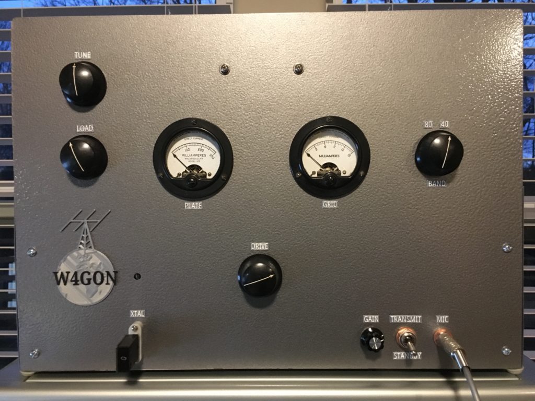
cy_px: 200
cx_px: 268
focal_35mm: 29
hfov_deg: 61.7
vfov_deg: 48.2
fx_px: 448
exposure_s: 1/15
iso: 320
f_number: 2.2
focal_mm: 4.15
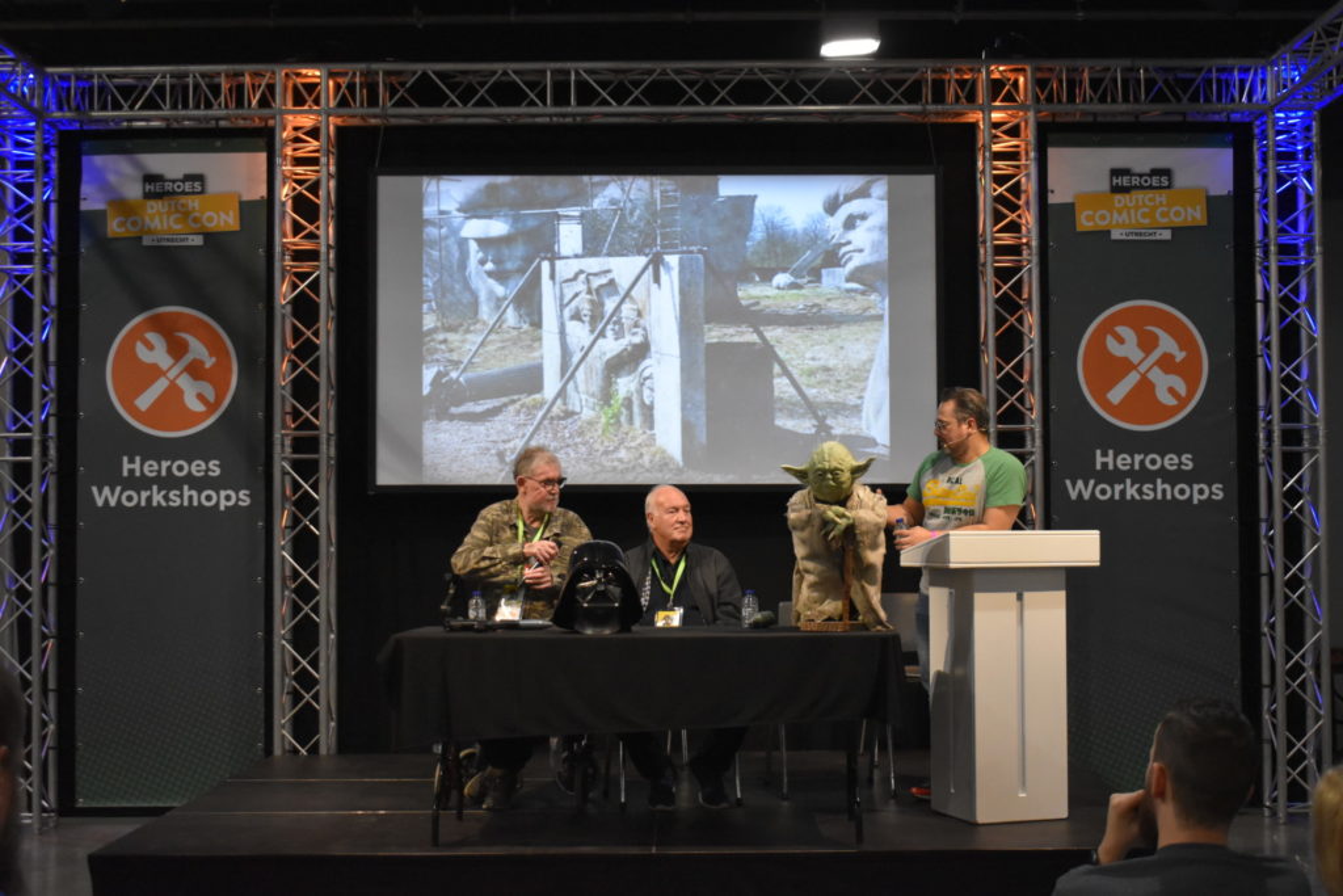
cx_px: 672
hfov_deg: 41.1
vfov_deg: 28.1
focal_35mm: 48
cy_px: 448
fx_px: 1791
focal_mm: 32
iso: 3200
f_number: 4.5
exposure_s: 1/320
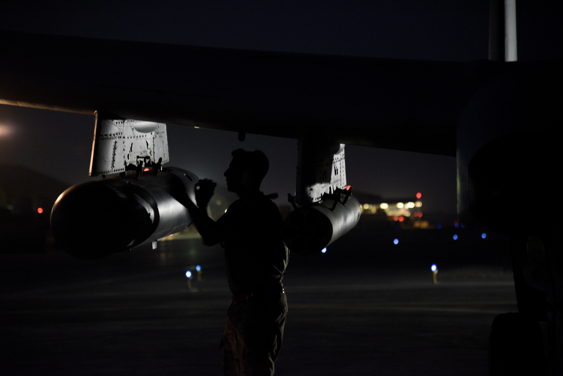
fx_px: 1877
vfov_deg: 11.4
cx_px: 282
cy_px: 188
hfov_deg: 17.1
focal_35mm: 120
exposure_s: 1/30
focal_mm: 120
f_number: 4
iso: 2500
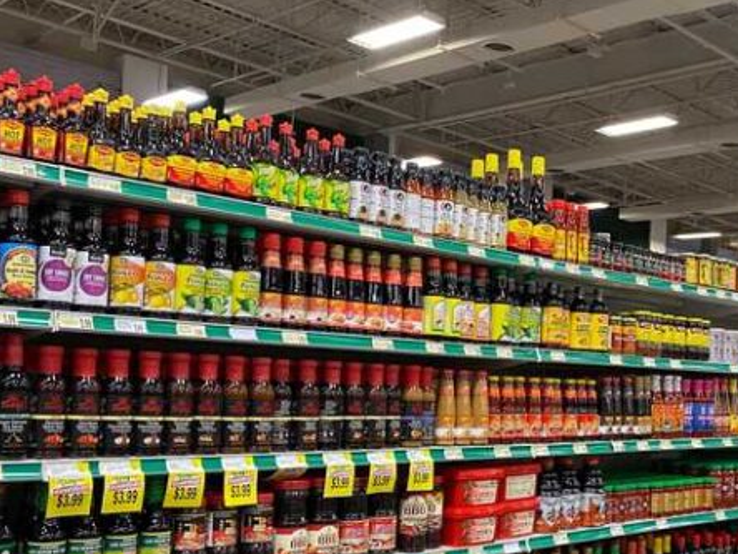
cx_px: 572
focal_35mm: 45
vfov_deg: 31.9
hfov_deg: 40.6
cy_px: 366
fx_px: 959
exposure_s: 1/60
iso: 100
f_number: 1.8
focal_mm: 4.25
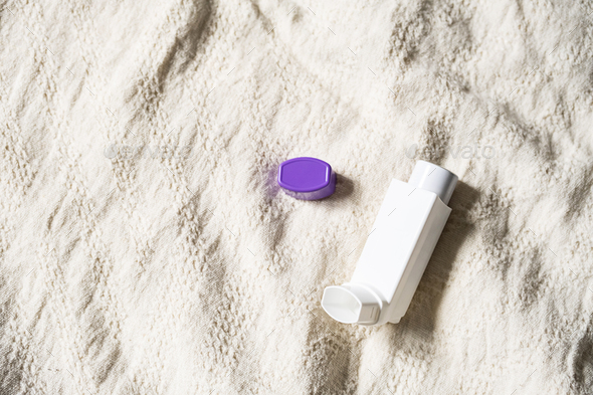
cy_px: 198
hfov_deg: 27.0
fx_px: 1235
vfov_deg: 18.2
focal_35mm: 75
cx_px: 296
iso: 400
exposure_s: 1/250
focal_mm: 50
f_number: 4
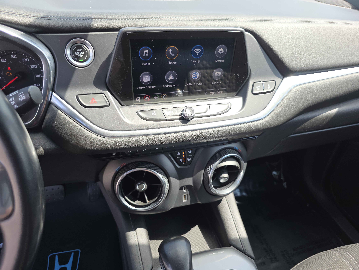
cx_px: 180
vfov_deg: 58.9
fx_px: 239
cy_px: 135
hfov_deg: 73.9
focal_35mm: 23
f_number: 1.7
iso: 40
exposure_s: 1/359
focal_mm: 6.3
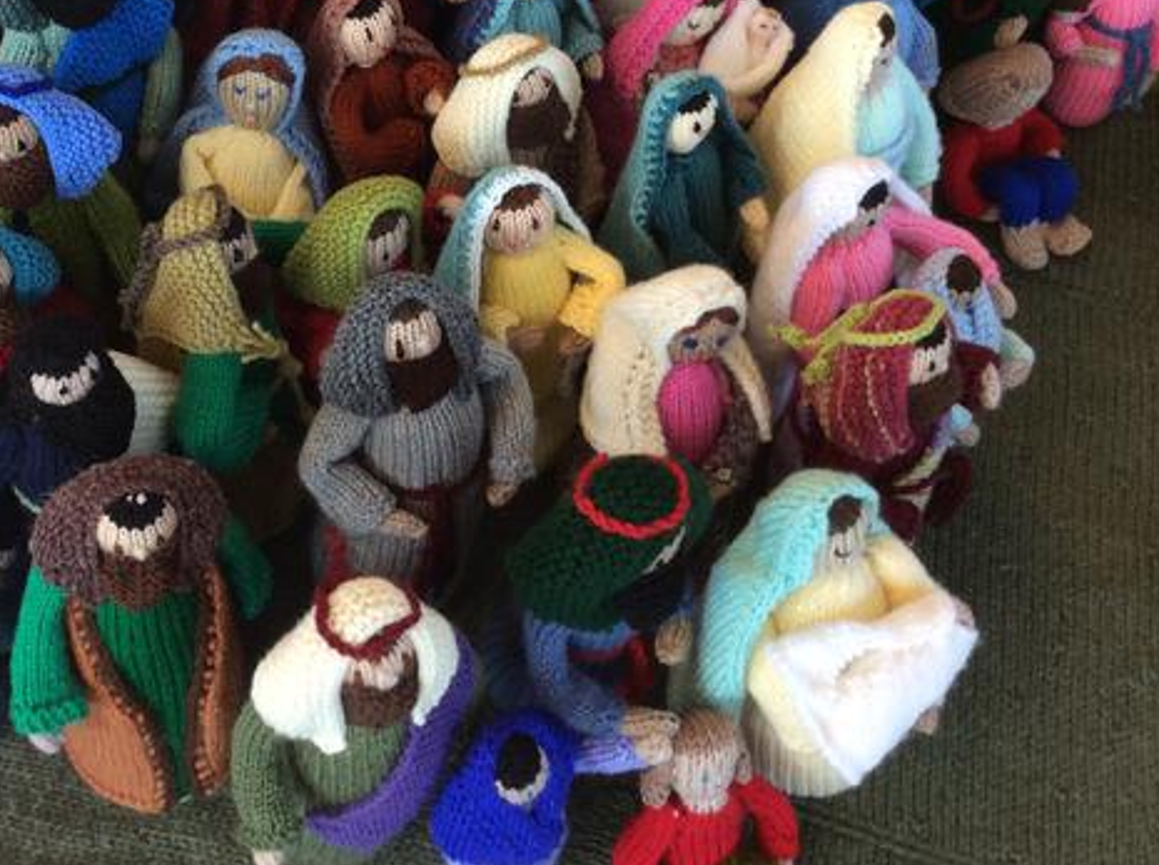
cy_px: 166
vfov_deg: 26.9
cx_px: 297
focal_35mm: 53
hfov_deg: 35.5
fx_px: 1771
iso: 40
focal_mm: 3.3
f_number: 2.4
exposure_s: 1/50
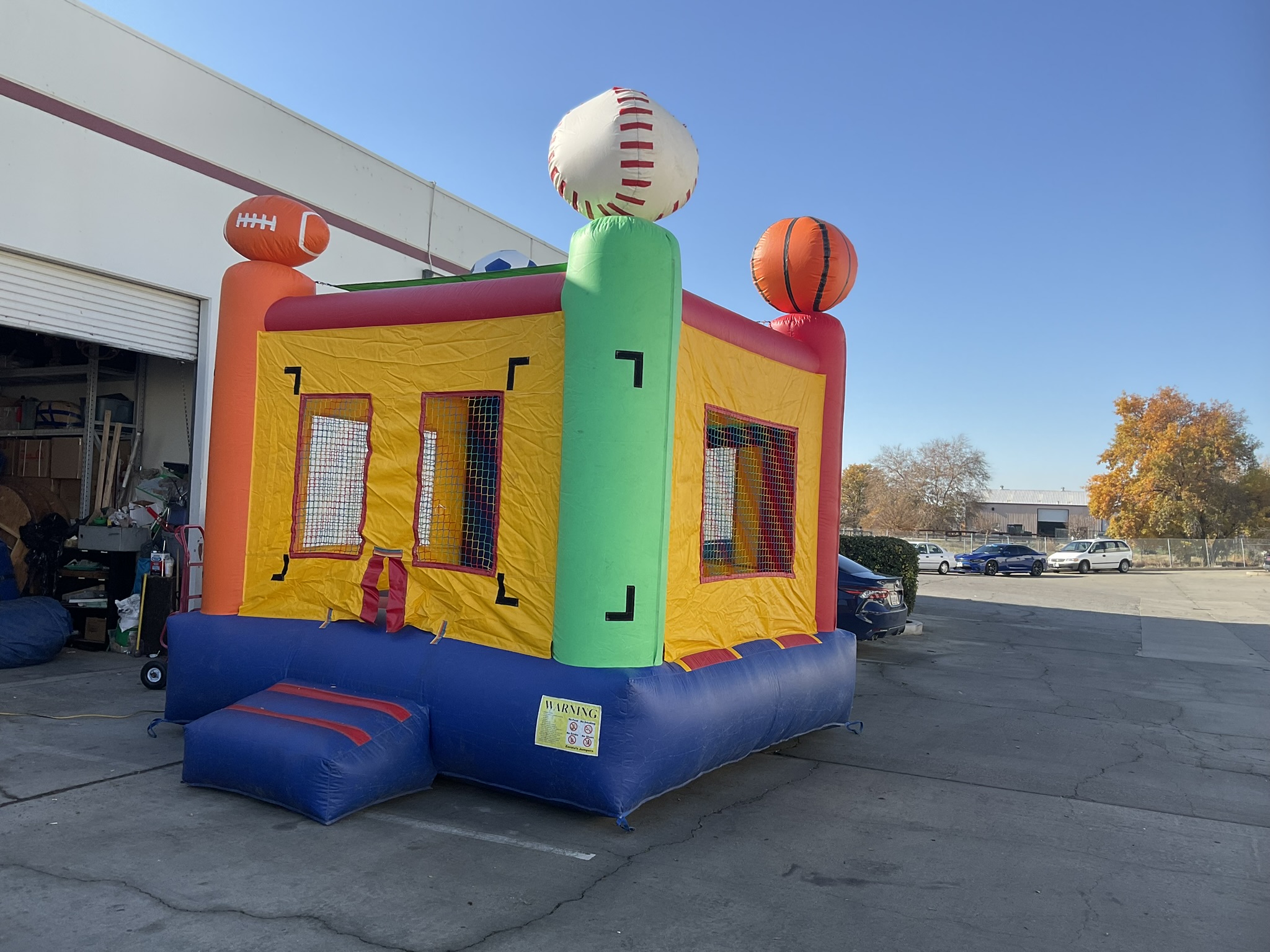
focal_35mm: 29
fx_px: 1064
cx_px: 635
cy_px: 476
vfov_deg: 48.2
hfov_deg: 61.7
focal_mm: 3
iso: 16
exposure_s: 1/1098
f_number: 1.8
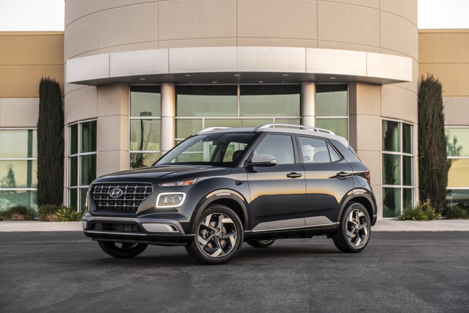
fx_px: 860
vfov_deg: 20.6
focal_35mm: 66
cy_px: 156
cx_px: 234
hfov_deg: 30.5
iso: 64
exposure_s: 1/6
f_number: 4
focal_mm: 66
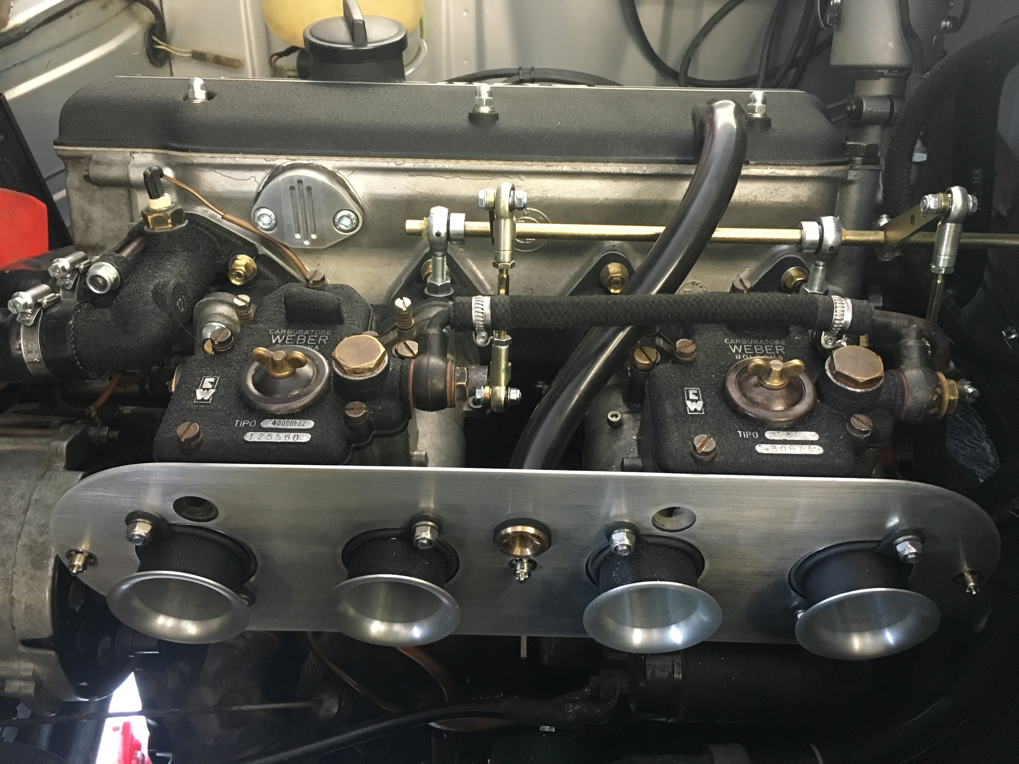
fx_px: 854
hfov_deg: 61.7
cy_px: 382
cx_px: 510
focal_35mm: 29
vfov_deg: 48.2
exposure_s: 1/25
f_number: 2.2
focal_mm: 4.15
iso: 200
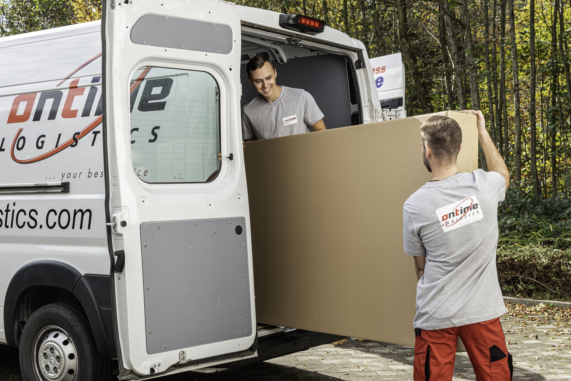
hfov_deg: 37.9
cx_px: 286
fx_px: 833
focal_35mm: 52
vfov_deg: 25.8
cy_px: 190
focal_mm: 35
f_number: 7.1
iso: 100
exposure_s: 1/160
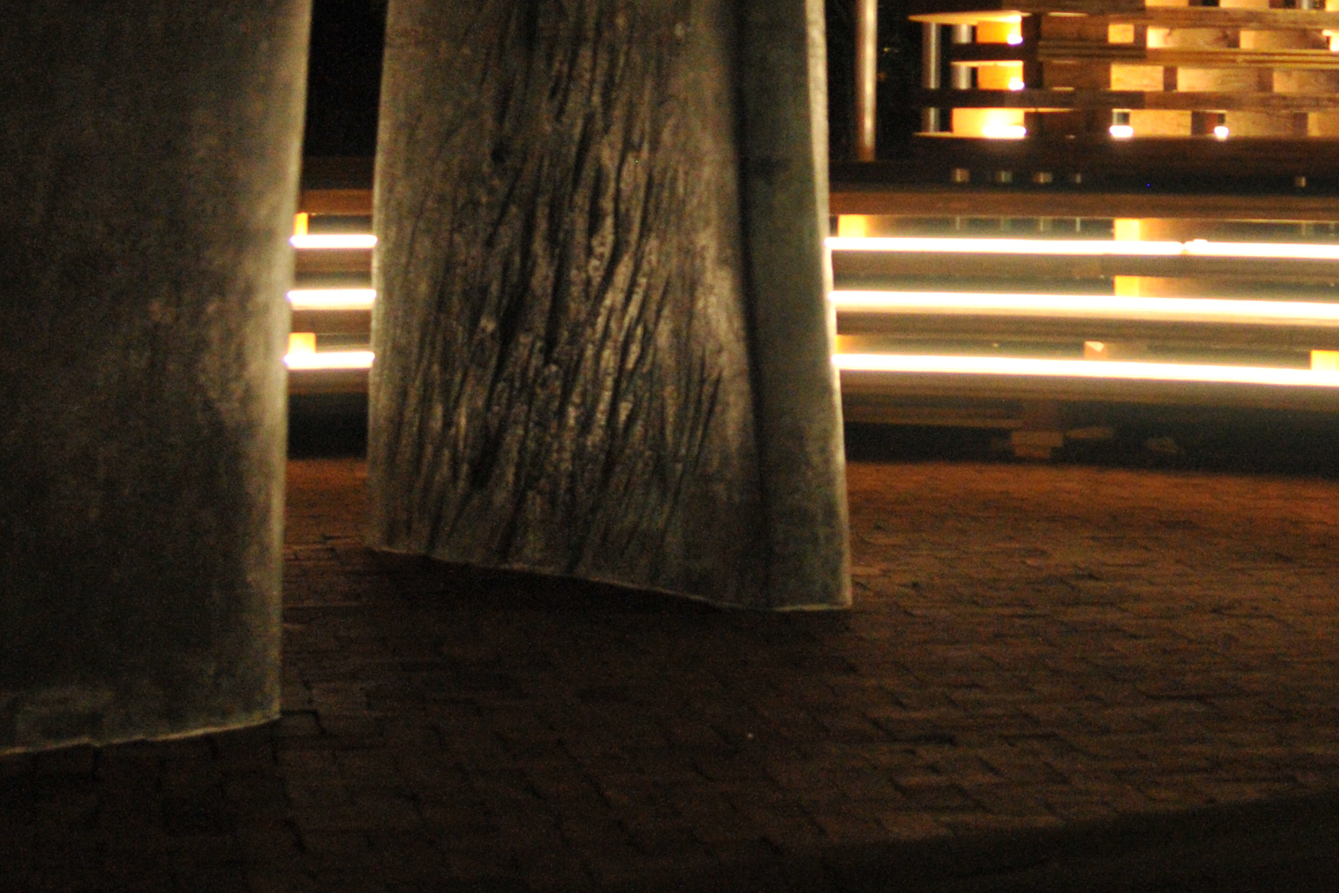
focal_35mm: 101
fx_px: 3757
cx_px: 1070
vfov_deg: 13.1
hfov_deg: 20.0
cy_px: -290
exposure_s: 1/30
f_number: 2.8
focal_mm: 26
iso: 1400
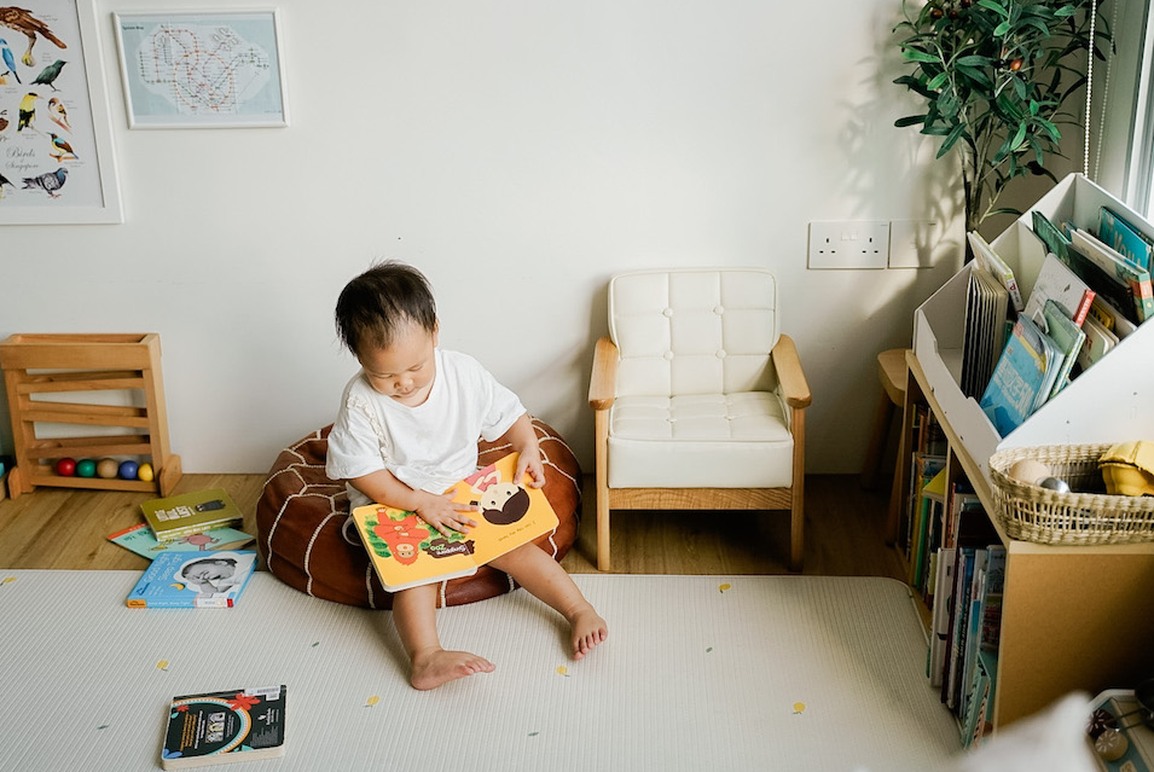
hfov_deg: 44.5
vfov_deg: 30.6
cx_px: 566
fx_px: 1412
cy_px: 379
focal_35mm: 44
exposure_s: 1/800
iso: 1000
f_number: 2.8
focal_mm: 42
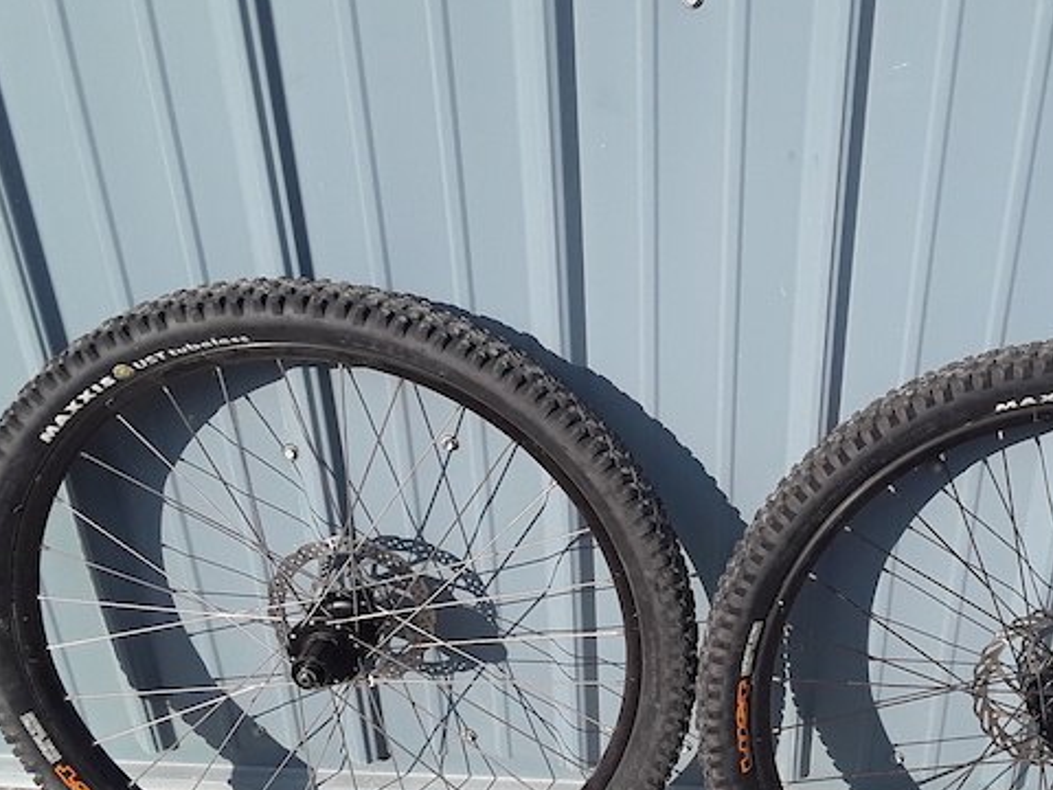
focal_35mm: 45
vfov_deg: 32.0
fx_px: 1369
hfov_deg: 41.3
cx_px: 731
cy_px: 507
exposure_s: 1/1706
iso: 40
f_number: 1.9
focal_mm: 2.91
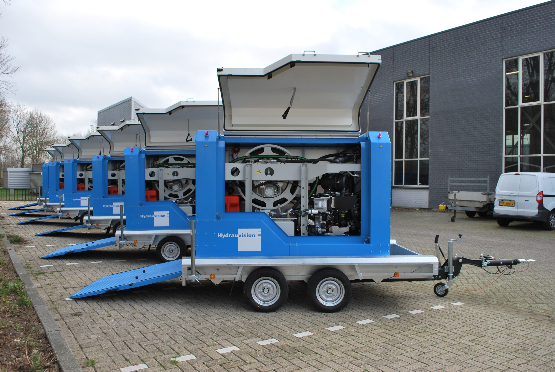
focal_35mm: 30
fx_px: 463
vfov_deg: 43.7
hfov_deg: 61.9
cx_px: 278
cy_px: 186
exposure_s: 1/160
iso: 100
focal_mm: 20
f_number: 6.3
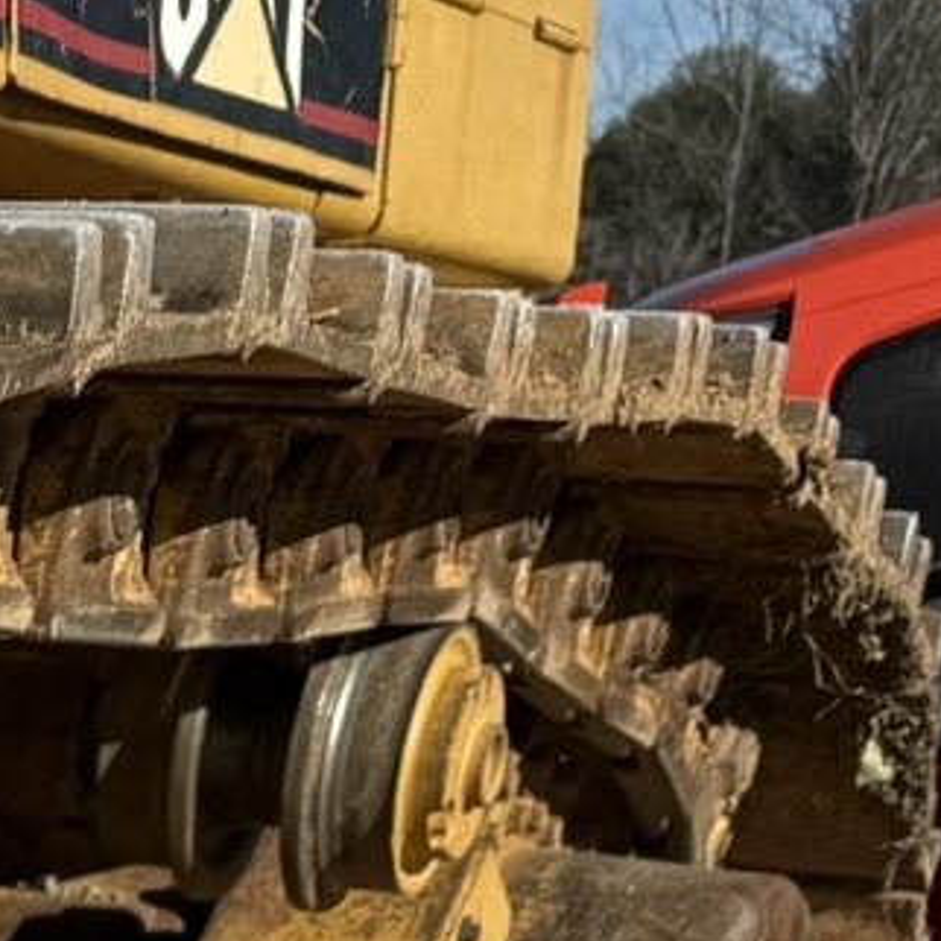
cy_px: 1797
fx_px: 4152
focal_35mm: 135
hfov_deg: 10.7
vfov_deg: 11.8
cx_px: -1455
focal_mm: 6.76
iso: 80
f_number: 1.78
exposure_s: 1/5714
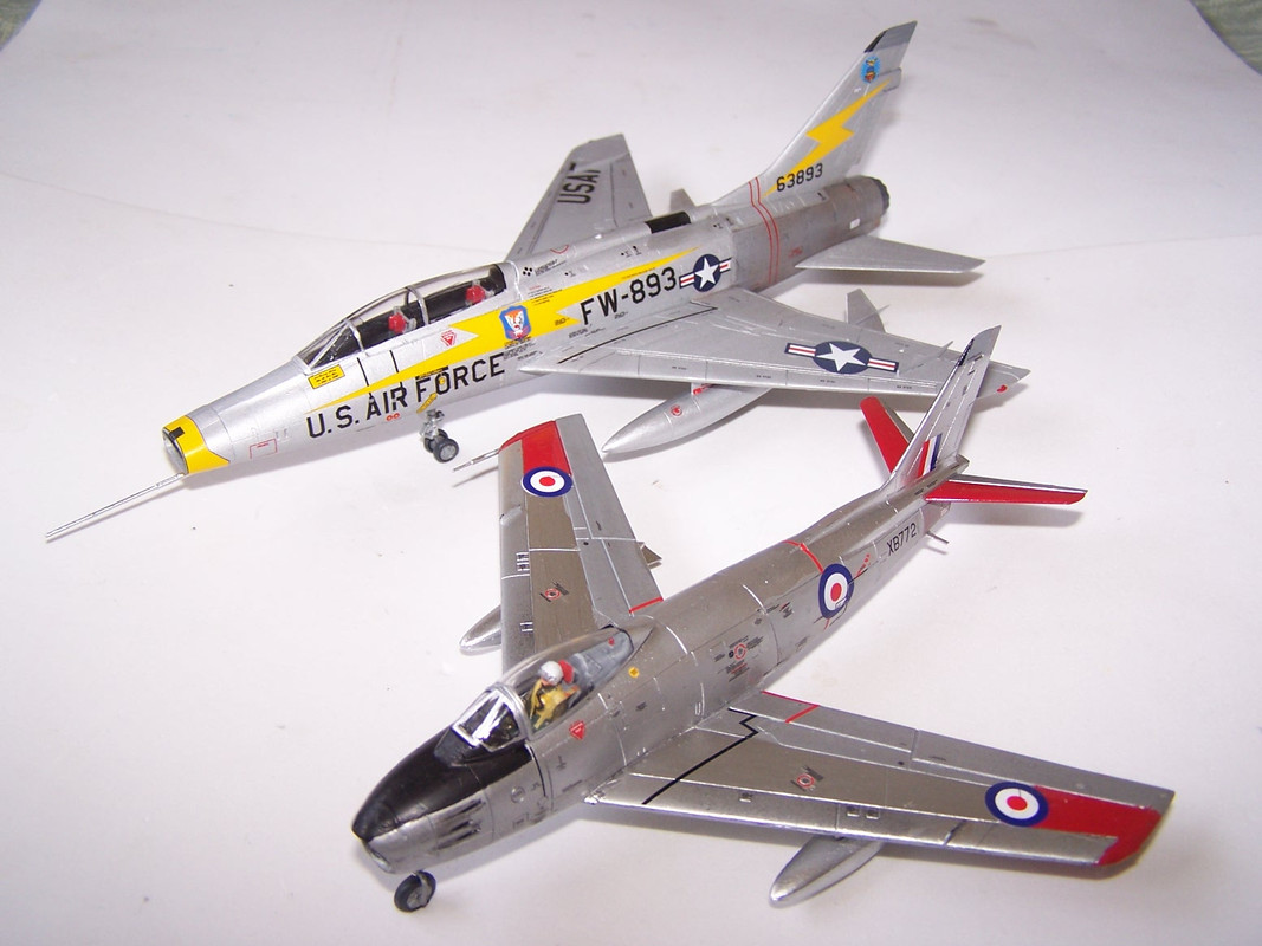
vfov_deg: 37.7
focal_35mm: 38
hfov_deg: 49.0
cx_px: 631
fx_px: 1385
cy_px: 473
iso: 80
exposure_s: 1/60
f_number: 2.8
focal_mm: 6.3
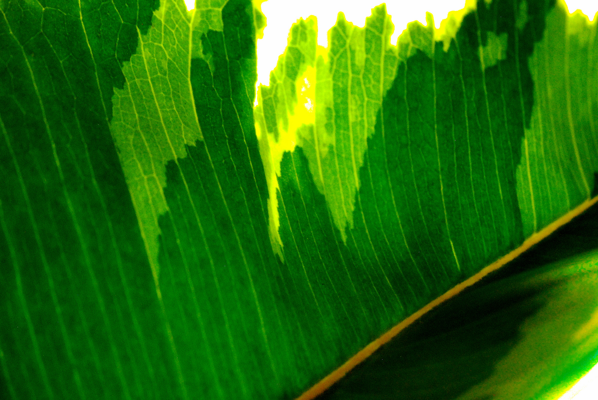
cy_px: 200
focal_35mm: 450
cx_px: 299
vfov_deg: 3.1
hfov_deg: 4.6
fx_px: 7484
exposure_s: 1/20
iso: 1600
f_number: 6.3
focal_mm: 300
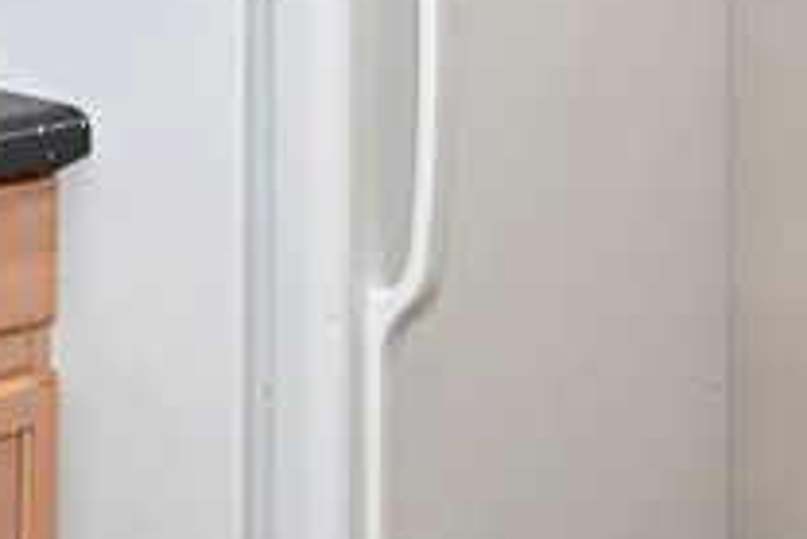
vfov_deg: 18.1
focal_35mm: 72
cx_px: -846
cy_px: -97
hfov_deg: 18.0
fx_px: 1615
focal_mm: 15
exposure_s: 1/60
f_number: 4
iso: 200
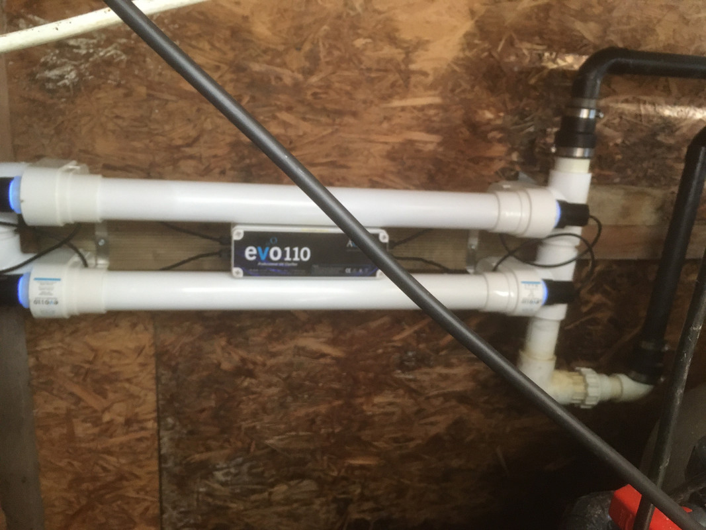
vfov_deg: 48.2
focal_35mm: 29
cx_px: 353
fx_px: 591
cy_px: 265
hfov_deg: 61.7
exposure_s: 1/17
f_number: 2.2
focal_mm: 4.15
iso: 200
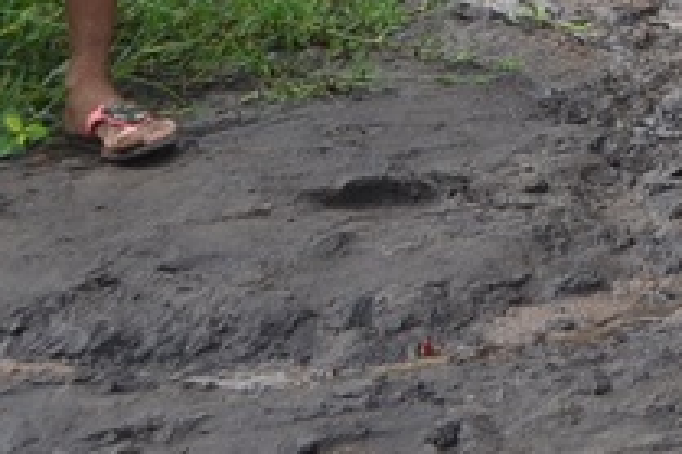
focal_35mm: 237
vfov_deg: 5.5
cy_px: -766
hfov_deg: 8.1
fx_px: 4486
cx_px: 1560
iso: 100
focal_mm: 26
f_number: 6.3
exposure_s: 1/160
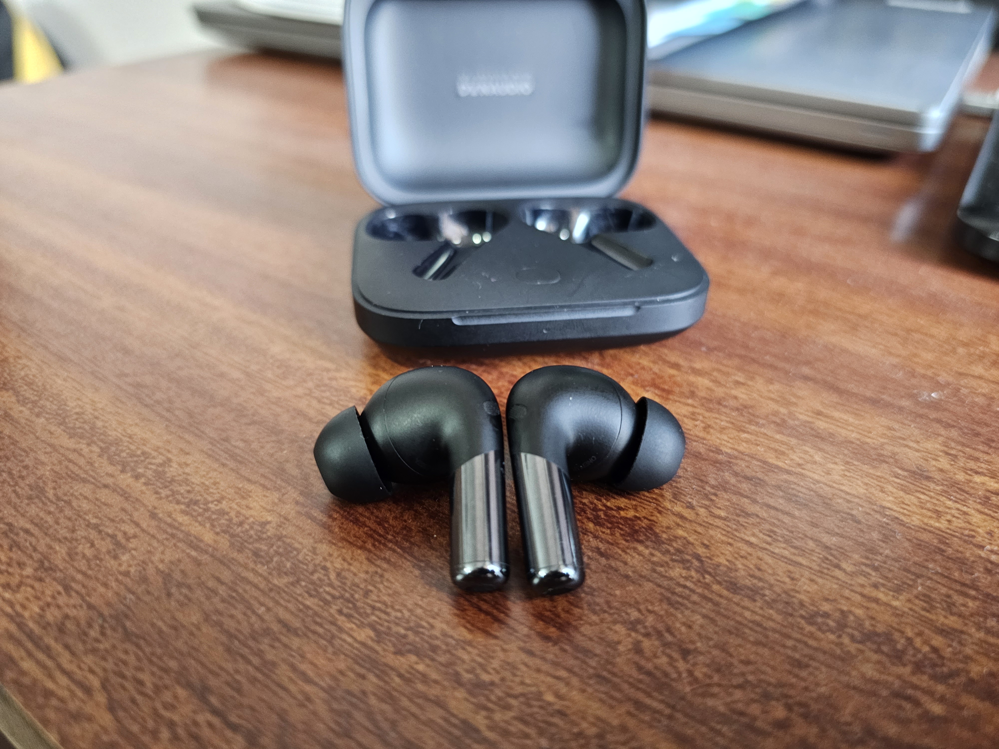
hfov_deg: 73.9
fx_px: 664
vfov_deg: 58.9
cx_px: 500
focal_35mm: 23
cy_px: 374
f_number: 1.7
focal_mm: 6.3
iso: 640
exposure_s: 1/25
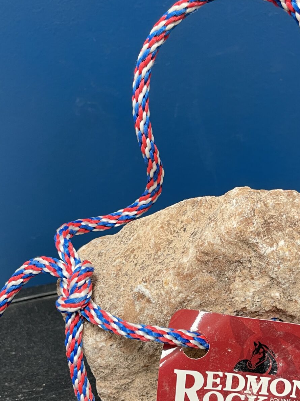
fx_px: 520
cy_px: 265
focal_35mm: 45
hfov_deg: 32.1
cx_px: 178
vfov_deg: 41.6
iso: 125
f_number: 1.6
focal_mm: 5.1
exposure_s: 1/42
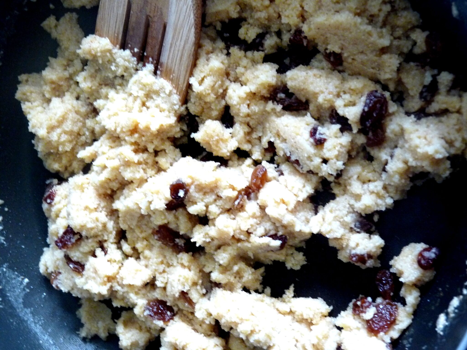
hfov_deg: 38.2
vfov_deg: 29.1
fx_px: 675
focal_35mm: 50
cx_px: 234
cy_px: 175
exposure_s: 1/10
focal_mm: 9
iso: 400
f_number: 3.2
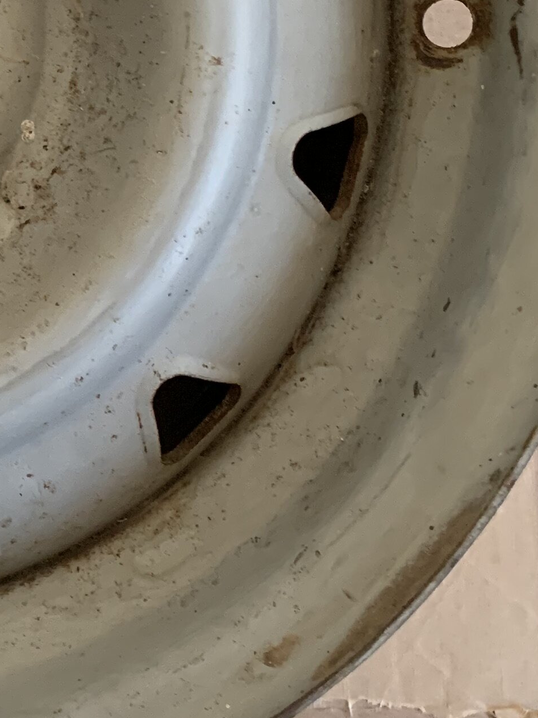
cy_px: 81
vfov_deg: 23.0
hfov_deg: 16.5
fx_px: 1720
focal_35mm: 83
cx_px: -225
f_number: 1.8
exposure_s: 1/55
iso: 400
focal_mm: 4.25
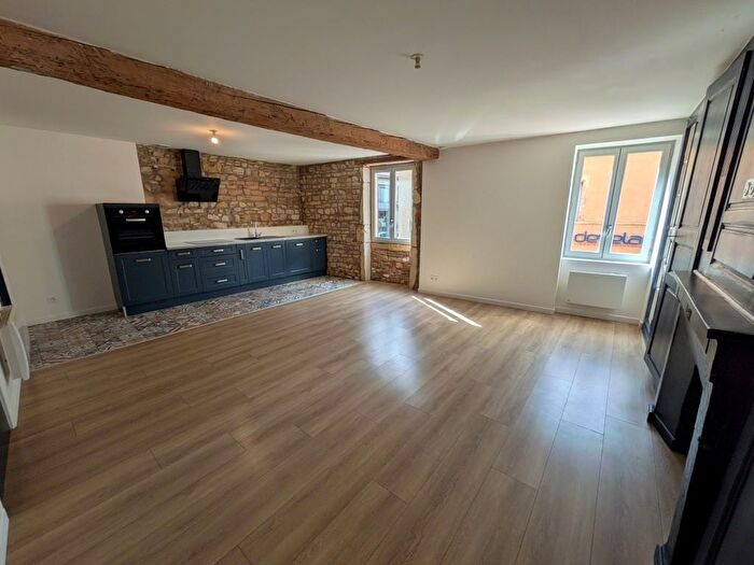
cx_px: 377
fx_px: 305
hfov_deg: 102.1
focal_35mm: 14
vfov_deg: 85.7
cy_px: 282
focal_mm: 1.83
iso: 47
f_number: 2.2
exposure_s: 1/170
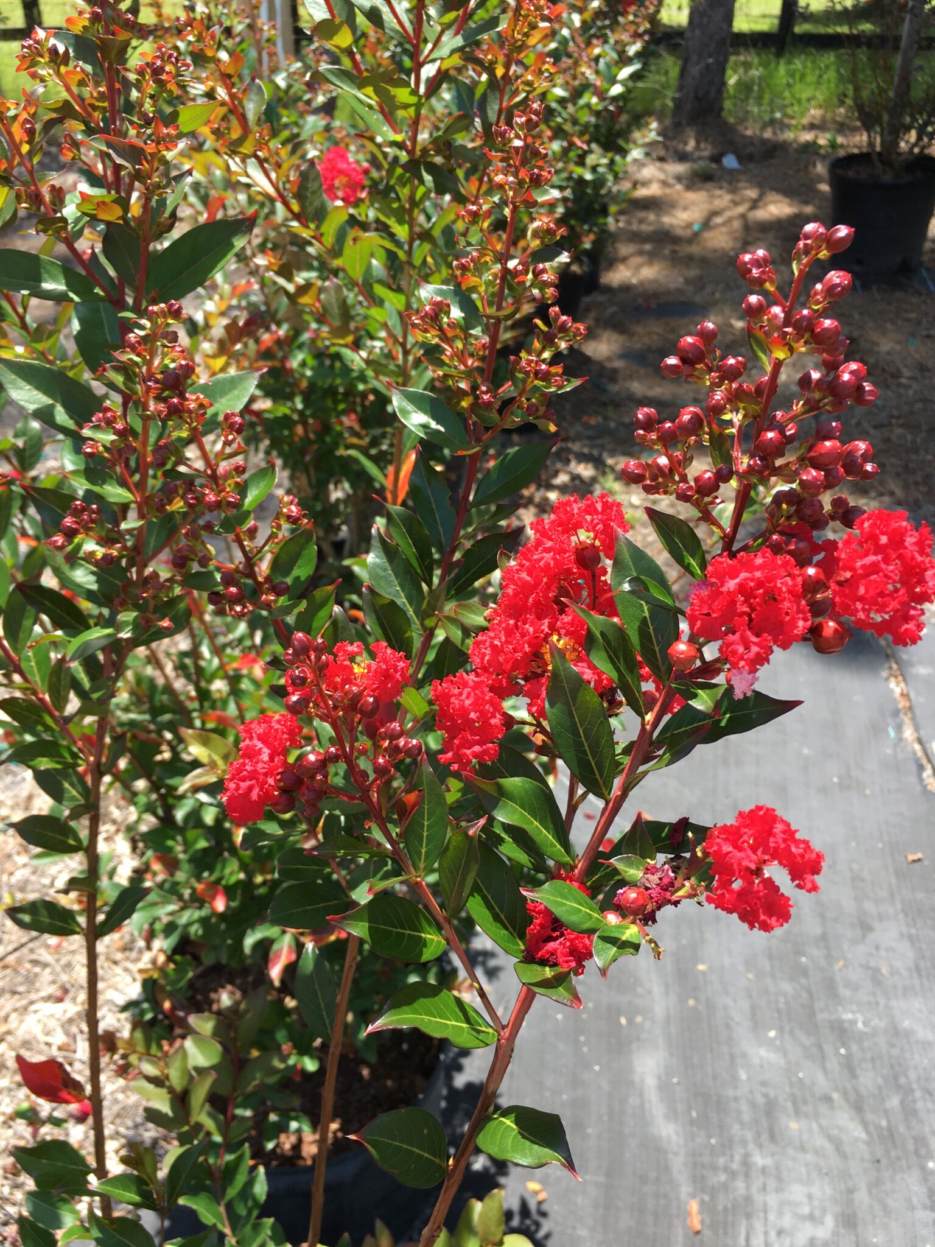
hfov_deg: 48.2
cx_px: 468
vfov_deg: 61.7
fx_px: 1044
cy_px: 624
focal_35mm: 29
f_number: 2.2
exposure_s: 1/354
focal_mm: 4.15
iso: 25
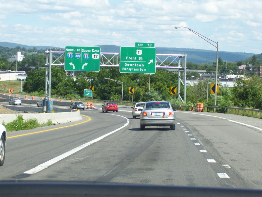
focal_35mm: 108
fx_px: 818
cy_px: 98
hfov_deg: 18.2
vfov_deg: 13.7
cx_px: 131
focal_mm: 18
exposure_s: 1/400
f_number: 4.6
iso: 80
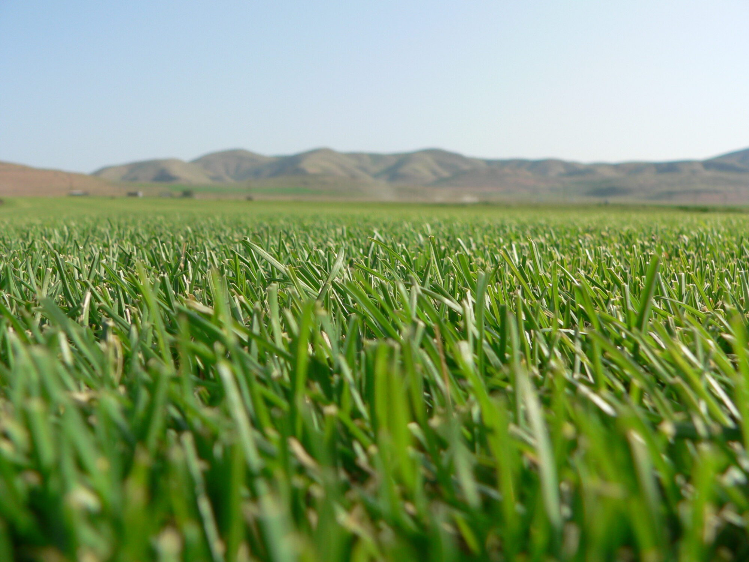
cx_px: 374
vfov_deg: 39.7
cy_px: 281
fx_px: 779
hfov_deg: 51.4
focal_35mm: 36
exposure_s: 1/500
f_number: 4
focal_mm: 6
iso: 80
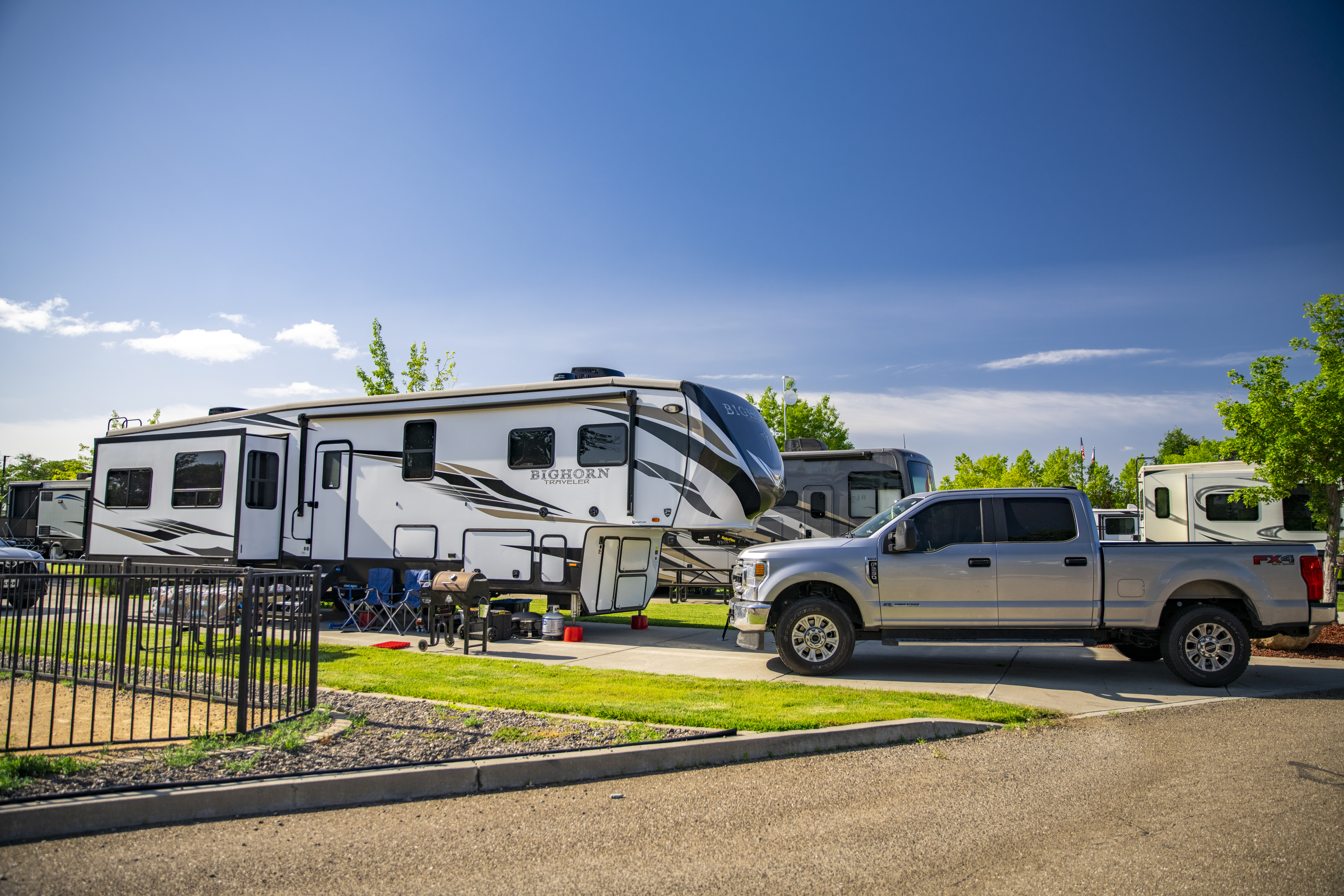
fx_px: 896
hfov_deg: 73.7
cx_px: 672
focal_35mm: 24
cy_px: 448
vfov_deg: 53.1
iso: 500
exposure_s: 1/2000
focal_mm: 24
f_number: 2.8
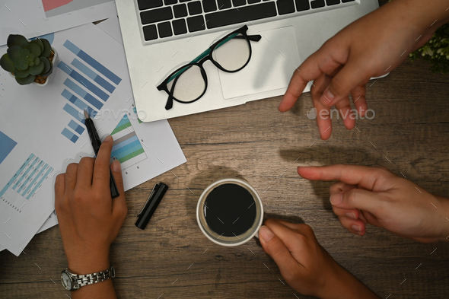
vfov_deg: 27.5
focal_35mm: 49
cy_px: 150
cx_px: 224
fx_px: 611
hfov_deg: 40.4
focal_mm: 49
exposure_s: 1/125
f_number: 8
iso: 400
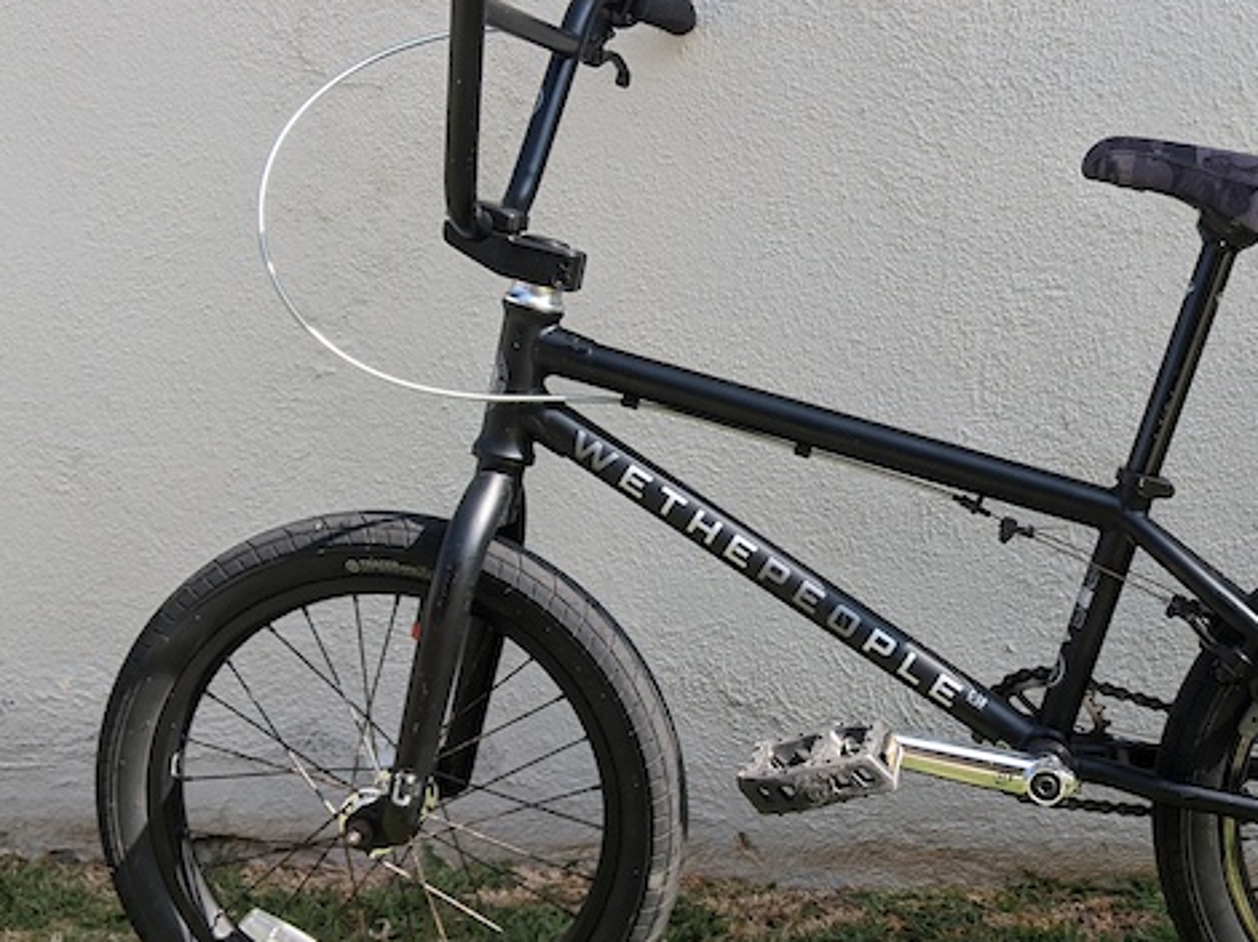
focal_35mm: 46
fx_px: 1671
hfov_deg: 40.5
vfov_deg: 31.5
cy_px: 511
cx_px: 875
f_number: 1.8
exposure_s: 1/806
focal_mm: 4.44
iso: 45
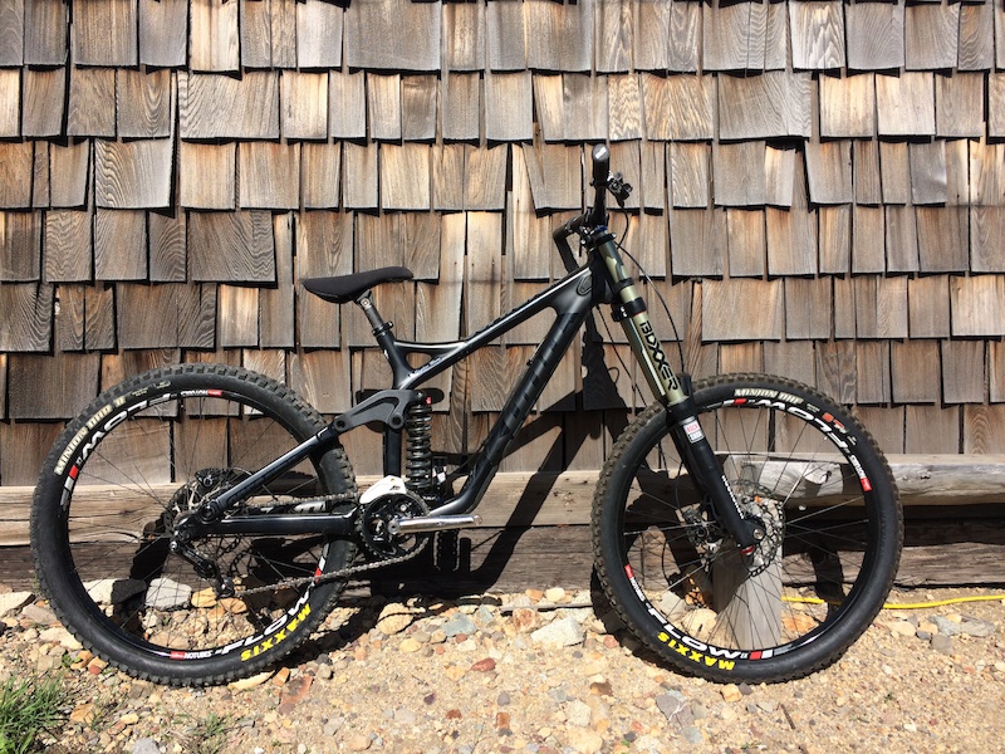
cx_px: 502
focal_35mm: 29
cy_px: 377
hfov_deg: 61.7
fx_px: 842
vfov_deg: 48.2
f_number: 2.2
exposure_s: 1/2283
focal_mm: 4.15
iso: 32
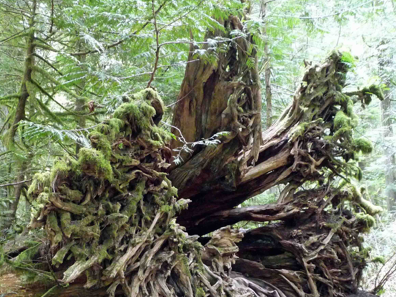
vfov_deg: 30.5
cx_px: 134
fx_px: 538
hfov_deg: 40.0
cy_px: 212
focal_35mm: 47
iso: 400
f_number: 3.4
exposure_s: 1/25
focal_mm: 5.3
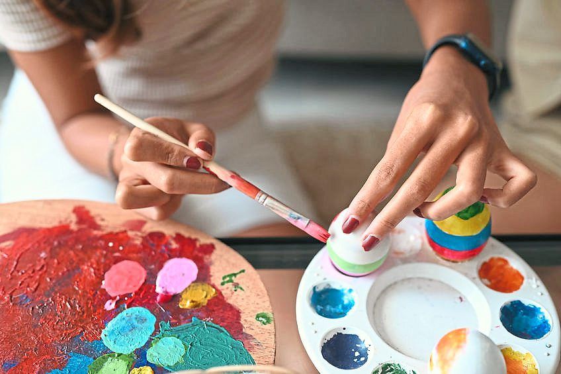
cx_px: 280
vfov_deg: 27.0
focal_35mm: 50
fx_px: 779
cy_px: 187
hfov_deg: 39.6
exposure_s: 1/320
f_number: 2.8
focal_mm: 50
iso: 800
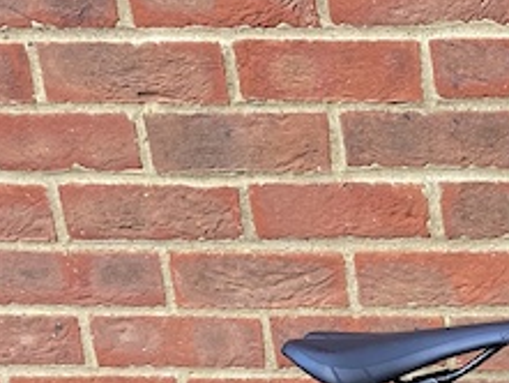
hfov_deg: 18.0
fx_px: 1383
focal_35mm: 94
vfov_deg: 14.1
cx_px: 820
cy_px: 669
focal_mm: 4.25
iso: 64
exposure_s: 1/122
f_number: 1.8
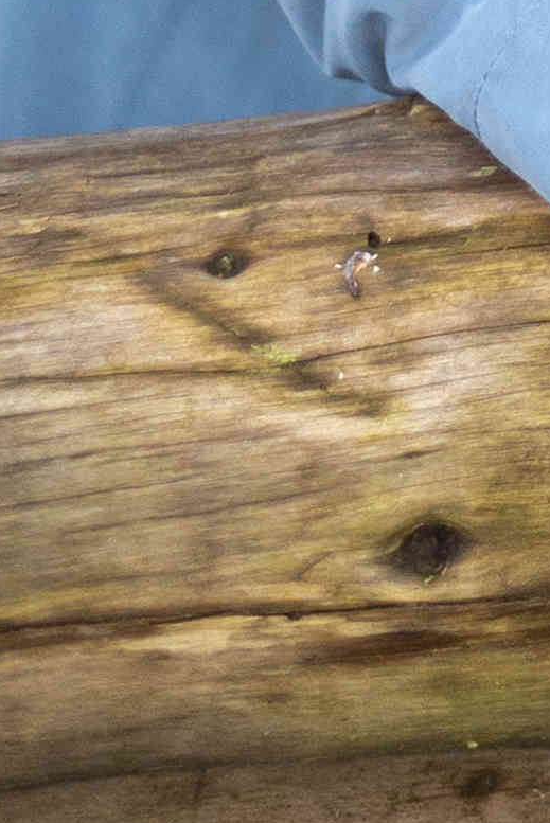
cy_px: -2267
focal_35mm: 387
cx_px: 1786
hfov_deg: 3.5
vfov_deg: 4.9
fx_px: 8856
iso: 500
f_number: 1.8
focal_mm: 50
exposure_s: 1/800
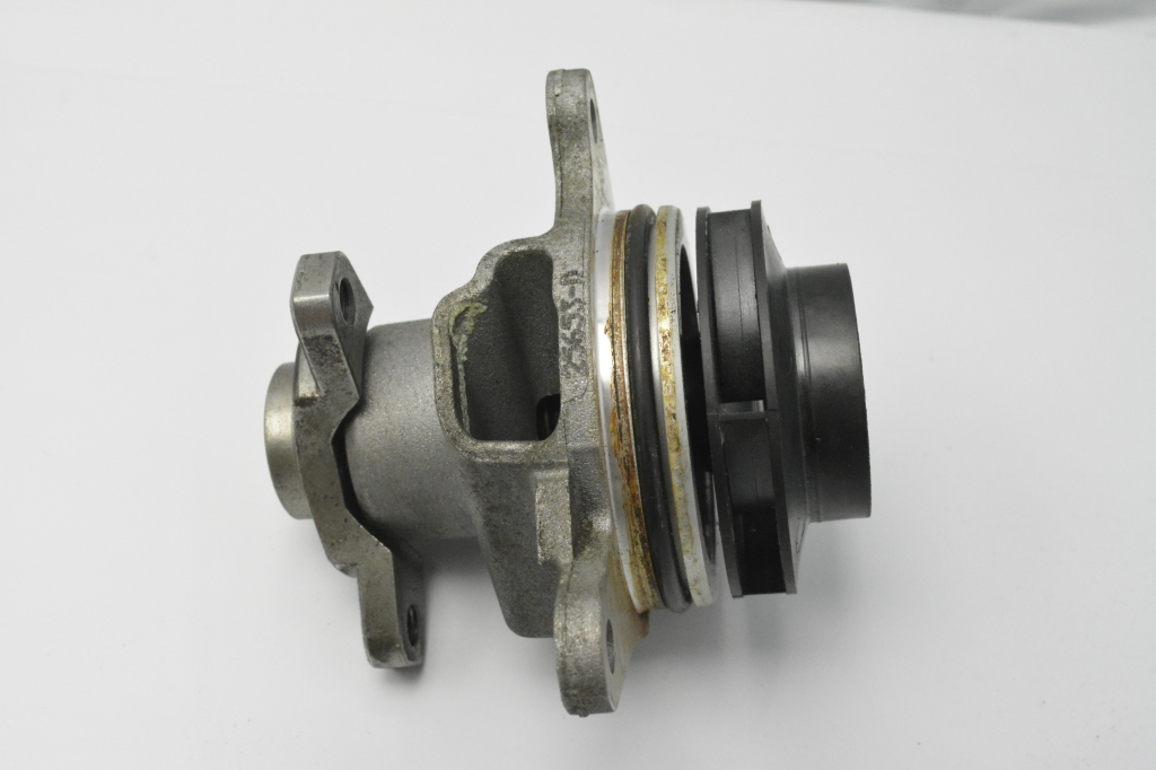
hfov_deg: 41.1
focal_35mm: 48
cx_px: 578
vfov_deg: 28.1
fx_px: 1541
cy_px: 385
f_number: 10
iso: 6400
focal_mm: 32
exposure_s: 1/400
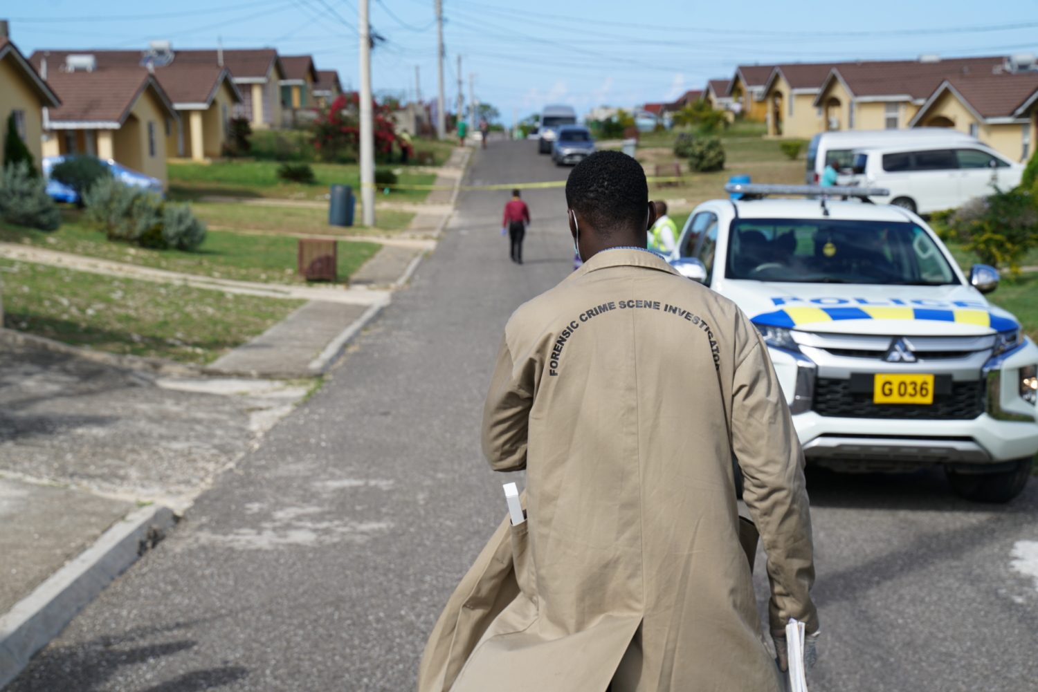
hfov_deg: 36.2
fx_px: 1586
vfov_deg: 24.6
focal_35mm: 55
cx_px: 519
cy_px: 346
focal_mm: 55
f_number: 6.3
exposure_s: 1/400
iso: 100
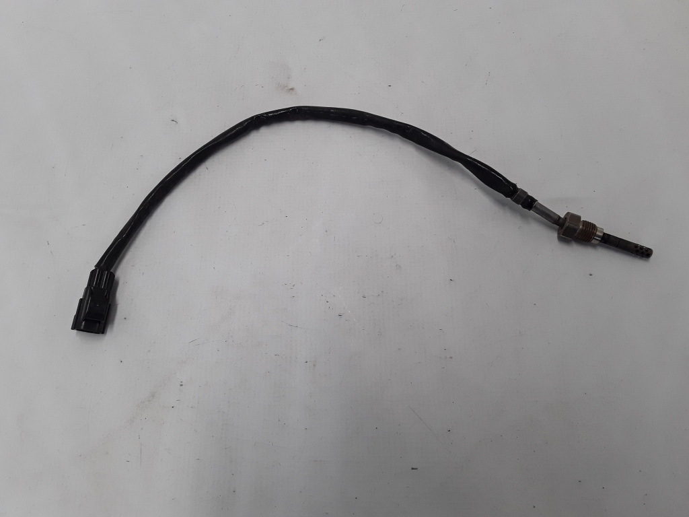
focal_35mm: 27
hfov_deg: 65.3
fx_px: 537
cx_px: 344
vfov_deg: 51.4
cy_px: 258
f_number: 1.9
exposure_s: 1/50
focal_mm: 2.91
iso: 40
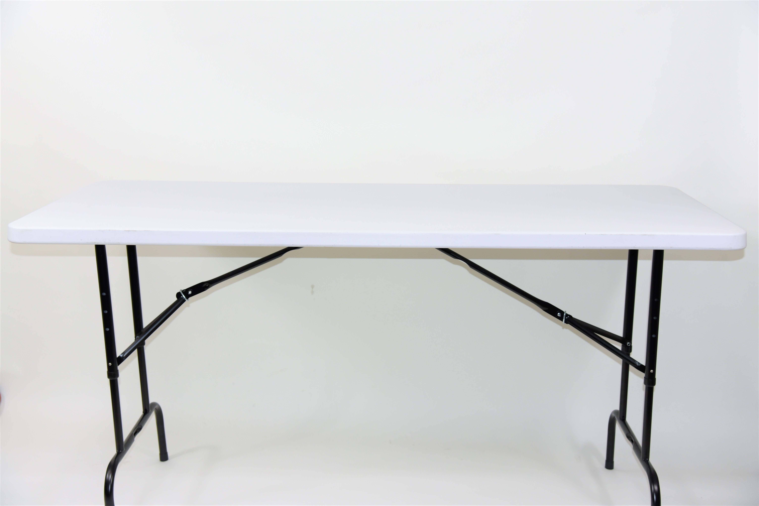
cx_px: 380
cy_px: 253
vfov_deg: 28.1
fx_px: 1012
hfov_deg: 41.1
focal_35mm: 48
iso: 320
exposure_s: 1/200
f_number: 5
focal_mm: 48
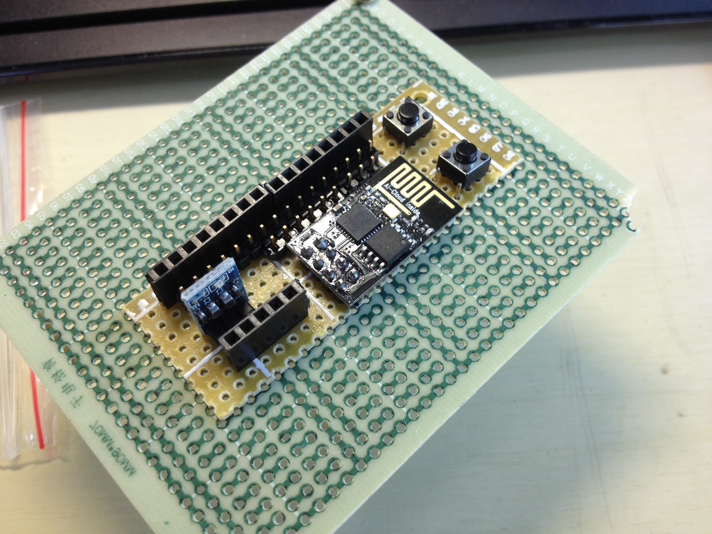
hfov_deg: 52.6
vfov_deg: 40.7
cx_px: 356
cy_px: 267
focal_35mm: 35
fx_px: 720
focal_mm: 4.28
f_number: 2.4
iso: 50
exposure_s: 1/50
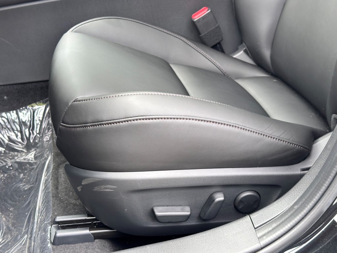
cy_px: 126
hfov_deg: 39.7
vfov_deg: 30.3
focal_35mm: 48
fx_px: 467
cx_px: 168
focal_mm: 6.86
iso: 80
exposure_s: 1/137
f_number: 1.78
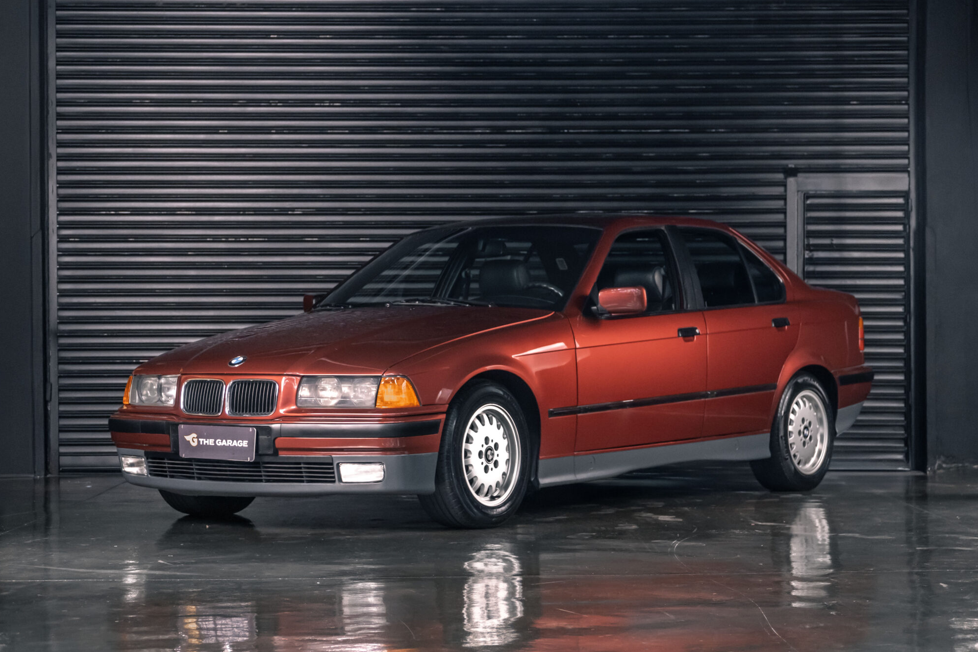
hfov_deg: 26.3
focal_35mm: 77
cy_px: 321
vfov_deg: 17.7
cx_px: 491
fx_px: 2092
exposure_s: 1/15
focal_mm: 50
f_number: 4.5
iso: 2000
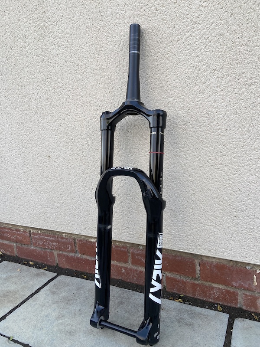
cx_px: 130
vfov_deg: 67.3
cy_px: 174
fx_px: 260
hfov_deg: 53.1
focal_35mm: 26
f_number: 1.8
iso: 32
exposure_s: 1/139
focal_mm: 4.25
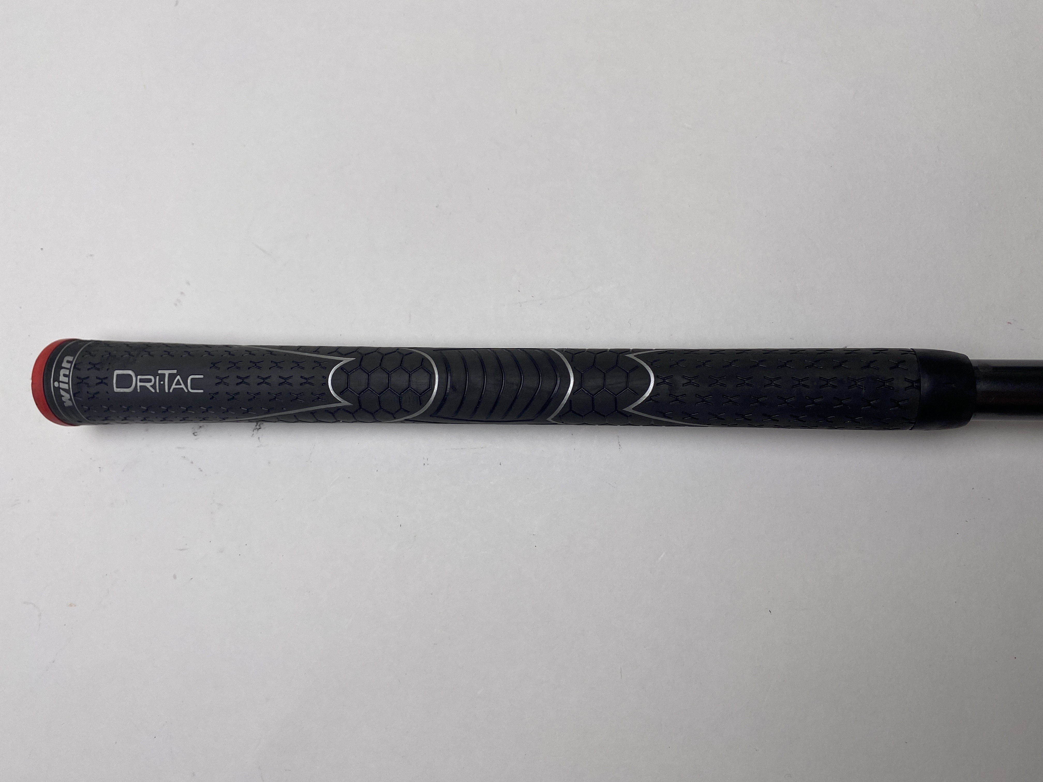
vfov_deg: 53.1
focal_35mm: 26
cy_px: 391
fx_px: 783
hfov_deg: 67.3
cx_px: 522
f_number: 1.8
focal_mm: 4.25
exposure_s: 1/534
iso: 32
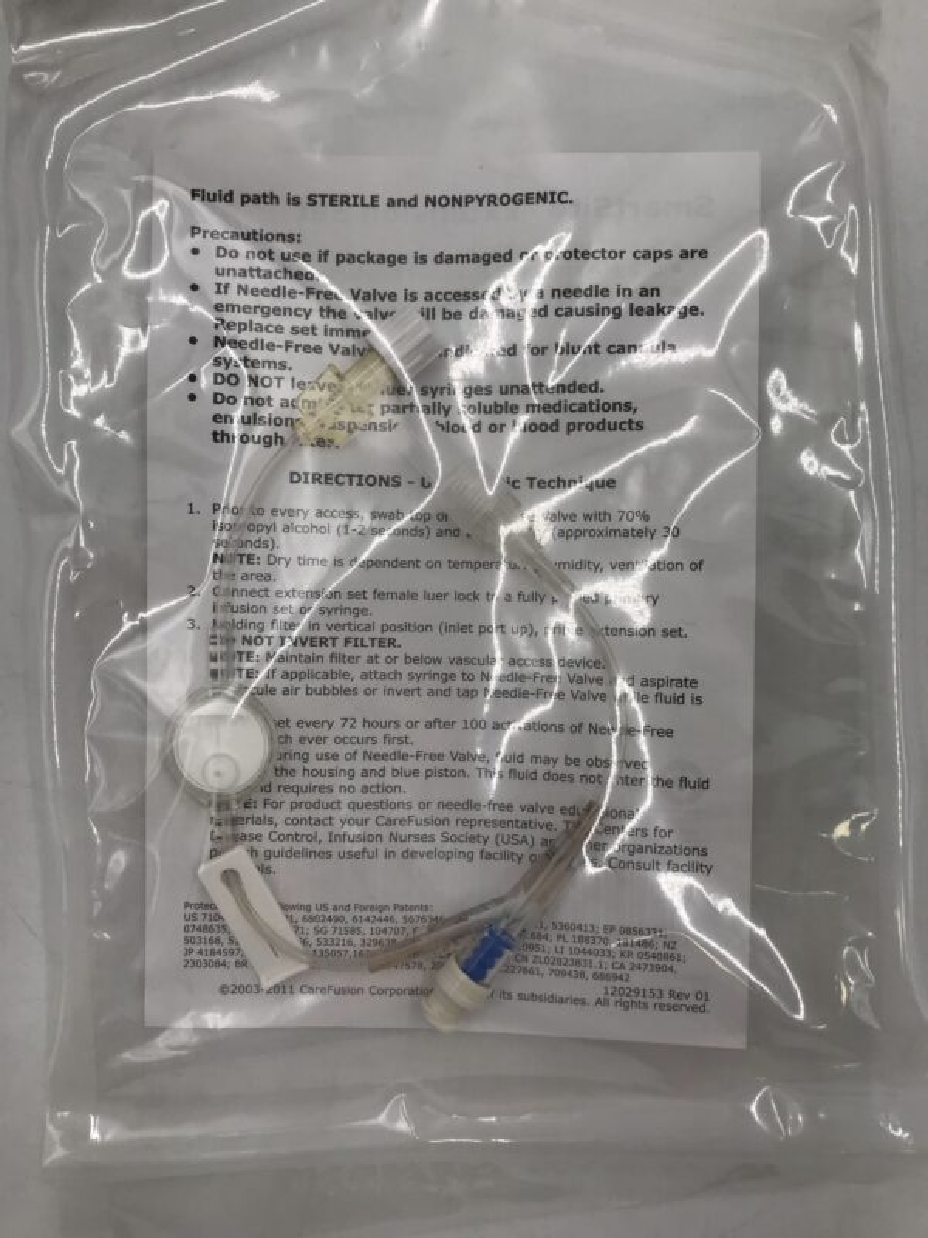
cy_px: 619
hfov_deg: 49.7
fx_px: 1001
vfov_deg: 63.4
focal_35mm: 28
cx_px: 464
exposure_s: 1/120
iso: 20
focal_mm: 3.99
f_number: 1.8
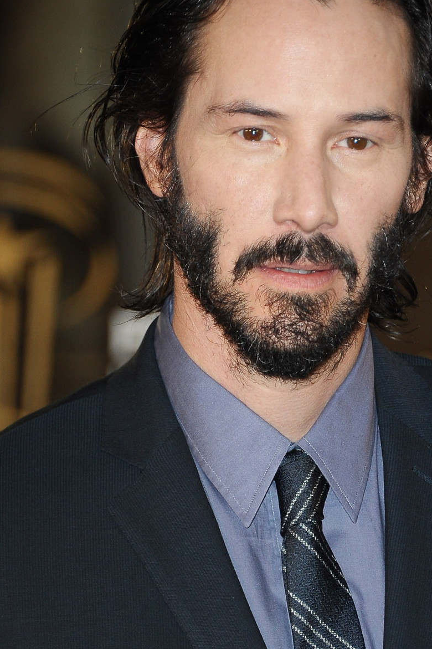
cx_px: 292
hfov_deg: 2.3
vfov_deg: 3.5
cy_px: 398
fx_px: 10650
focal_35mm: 591
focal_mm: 300
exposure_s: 1/250
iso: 800
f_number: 6.3
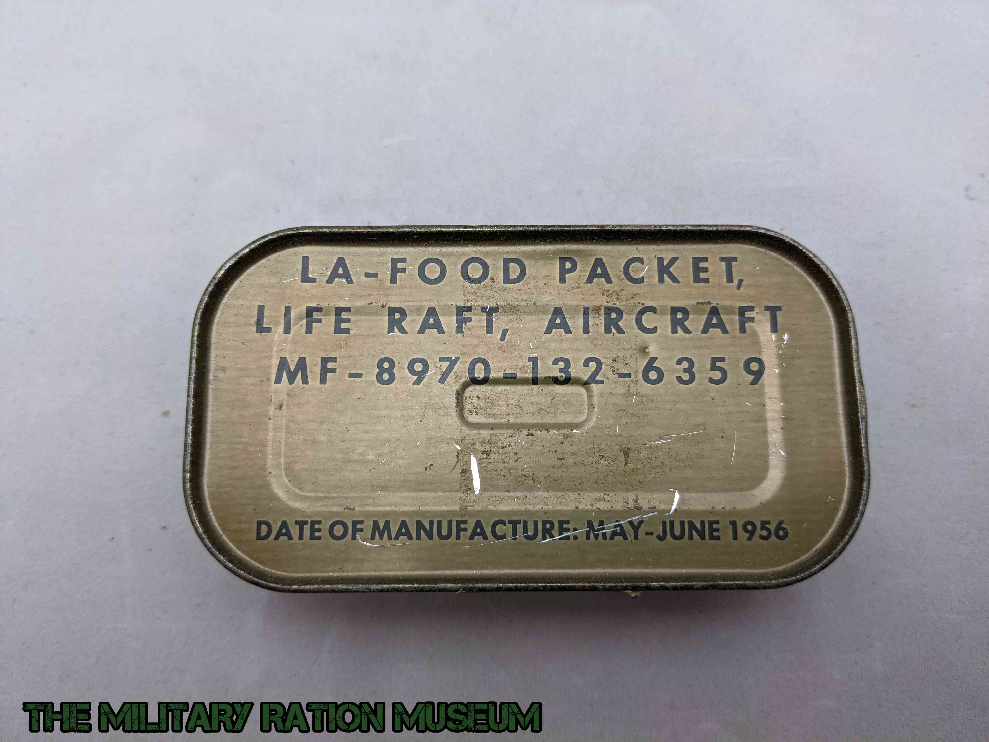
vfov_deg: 51.4
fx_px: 771
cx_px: 494
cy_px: 371
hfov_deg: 65.3
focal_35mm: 27
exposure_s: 1/120
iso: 91
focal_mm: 4.38
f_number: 1.73
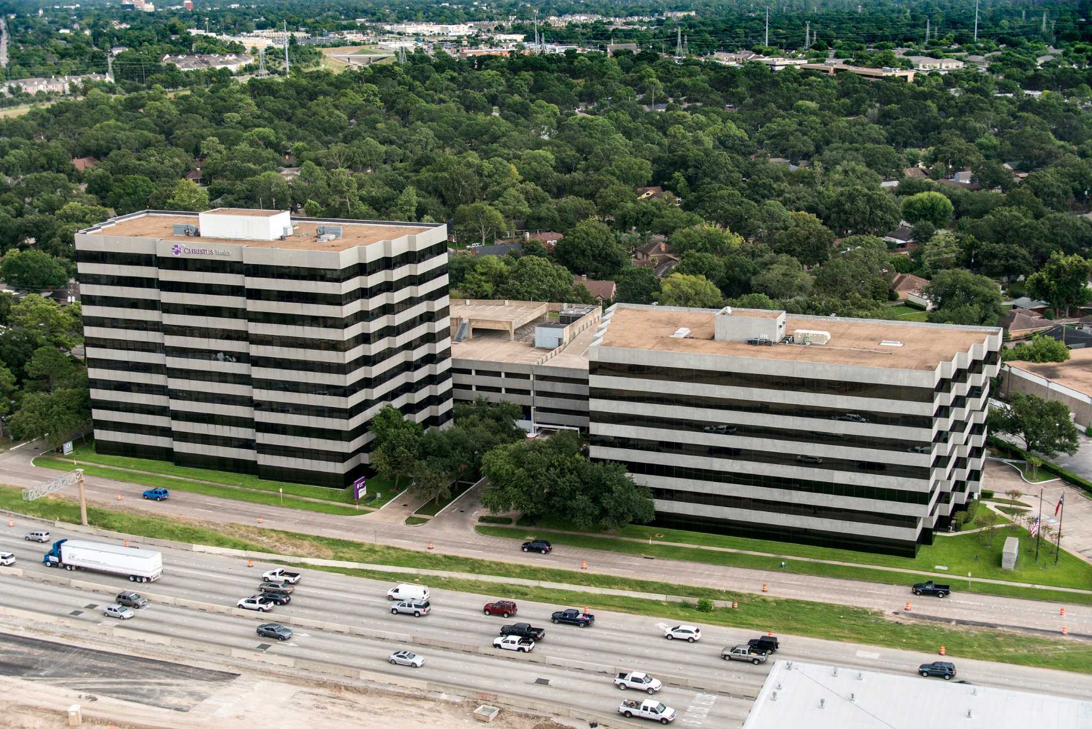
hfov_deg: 41.1
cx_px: 546
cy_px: 364
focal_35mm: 48
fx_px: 1456
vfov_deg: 28.1
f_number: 4.2
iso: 400
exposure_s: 1/640
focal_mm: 48
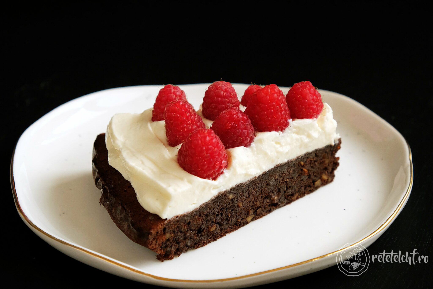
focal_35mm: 83
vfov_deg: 16.5
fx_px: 998
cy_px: 144
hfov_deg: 24.5
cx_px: 216
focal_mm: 55
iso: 3200
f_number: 7.1
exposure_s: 1/150
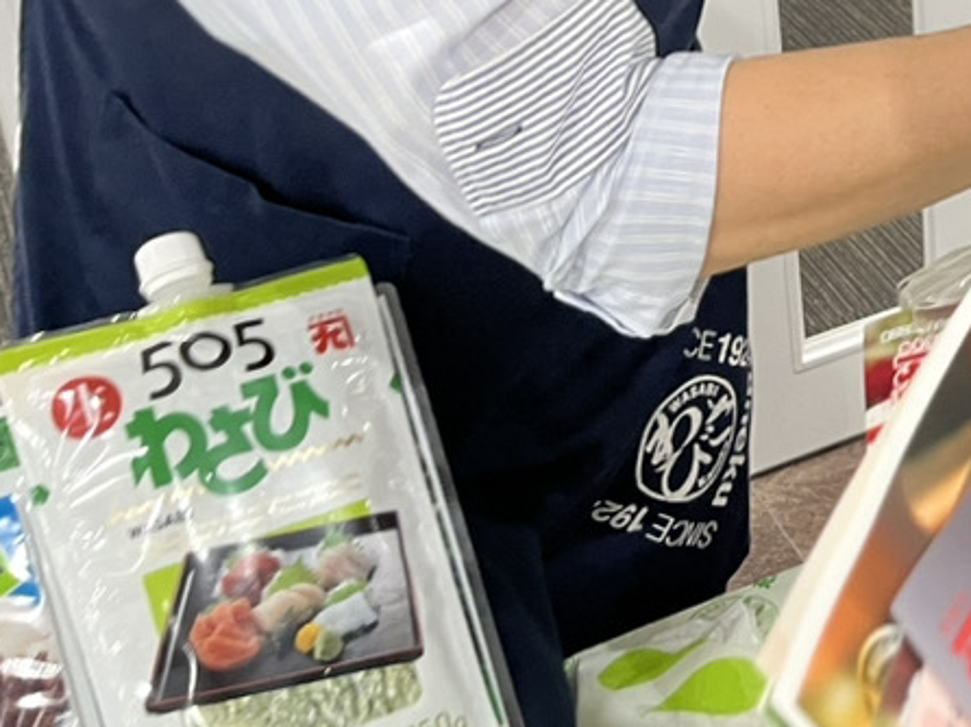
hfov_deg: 24.6
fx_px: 1962
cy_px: -54
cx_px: 1226
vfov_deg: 20.1
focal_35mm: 70
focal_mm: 5.1
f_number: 1.6
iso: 100
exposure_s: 1/50
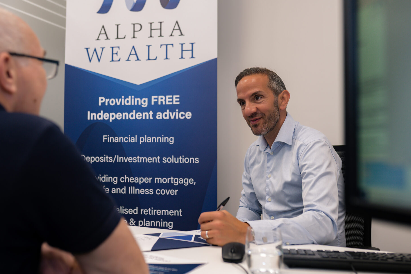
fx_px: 445
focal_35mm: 39
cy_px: 127
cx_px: 194
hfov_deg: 49.5
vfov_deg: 34.2
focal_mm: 35
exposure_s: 1/200
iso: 200
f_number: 2.8
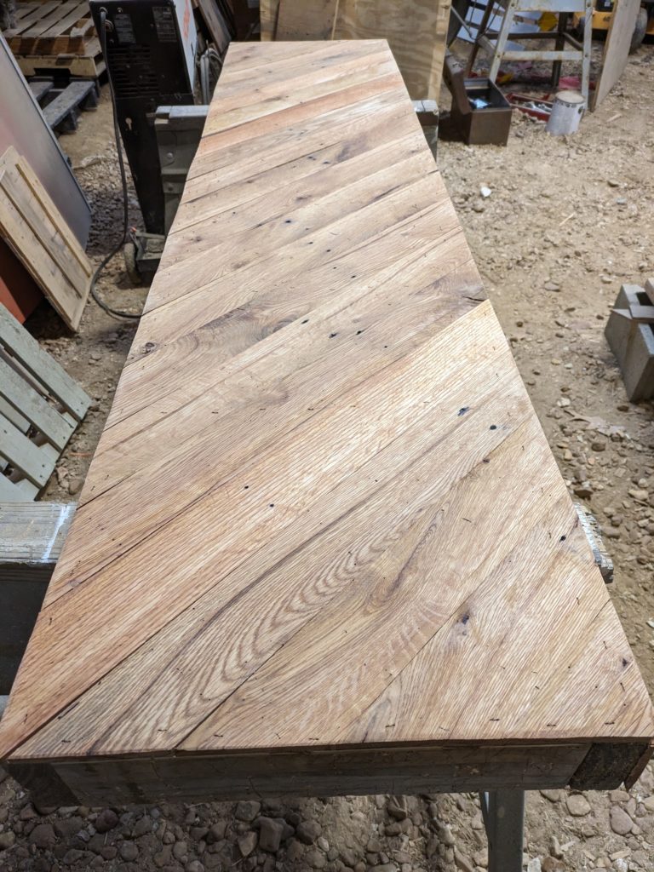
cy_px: 436
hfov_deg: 54.9
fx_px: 630
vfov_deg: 69.4
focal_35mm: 25
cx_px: 327
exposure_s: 1/120
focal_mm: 5.43
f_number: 1.89
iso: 419
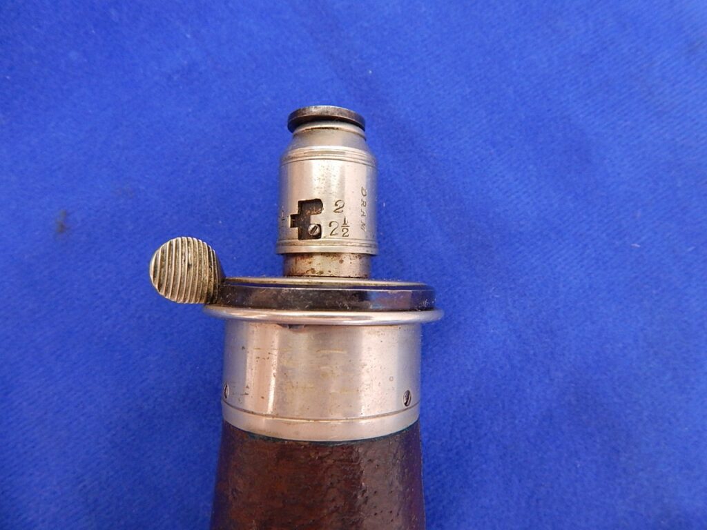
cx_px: 354
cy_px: 265
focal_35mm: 22
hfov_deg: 76.4
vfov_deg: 61.1
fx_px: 449
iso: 400
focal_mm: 4
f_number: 3
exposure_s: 1/10
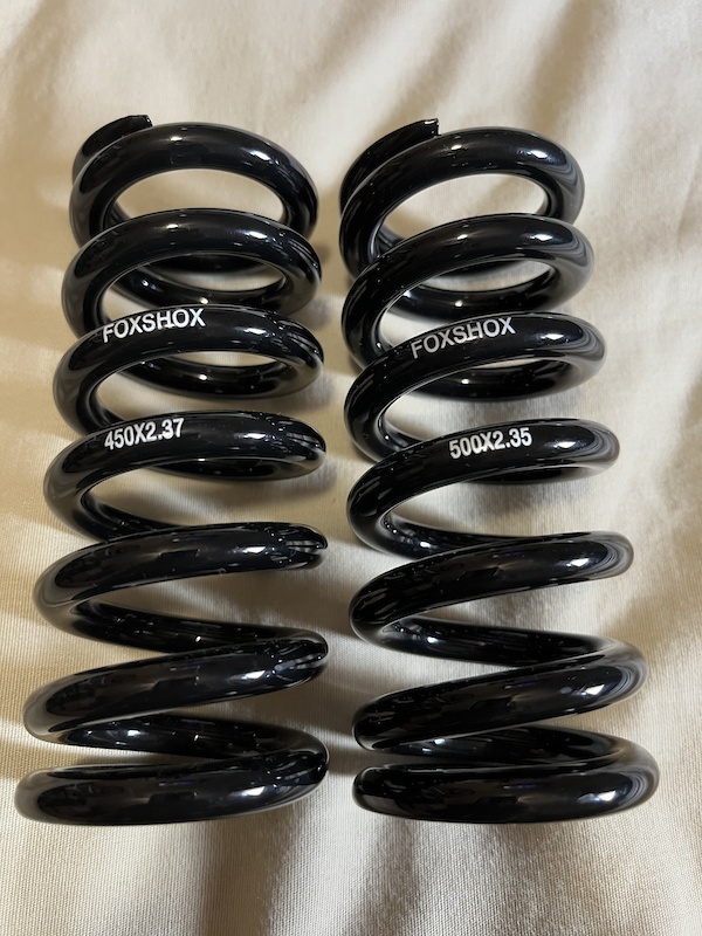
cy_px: 468
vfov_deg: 67.3
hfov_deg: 53.1
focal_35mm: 26
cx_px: 351
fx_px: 703
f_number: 1.6
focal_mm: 5.1
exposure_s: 1/40
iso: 400
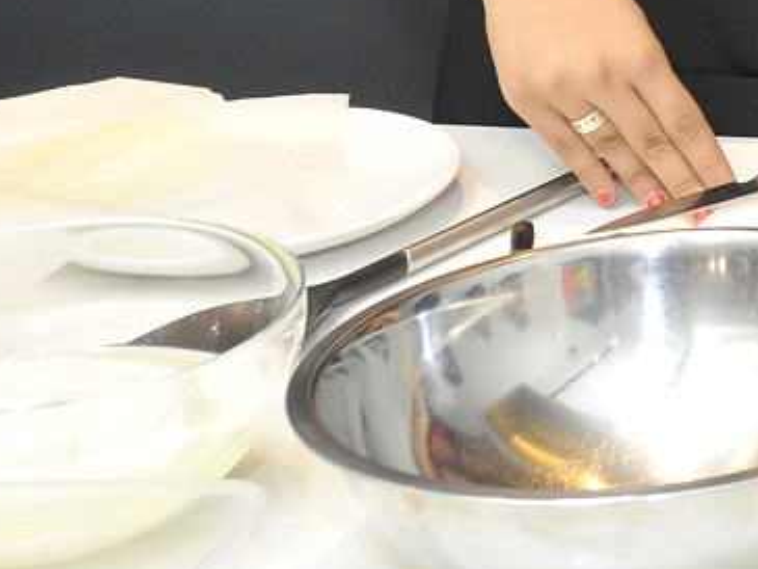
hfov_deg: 11.4
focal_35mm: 157
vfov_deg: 9.1
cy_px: -418
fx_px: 3439
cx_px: 1503
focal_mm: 35
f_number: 5.6
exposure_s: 1/90
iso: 1000
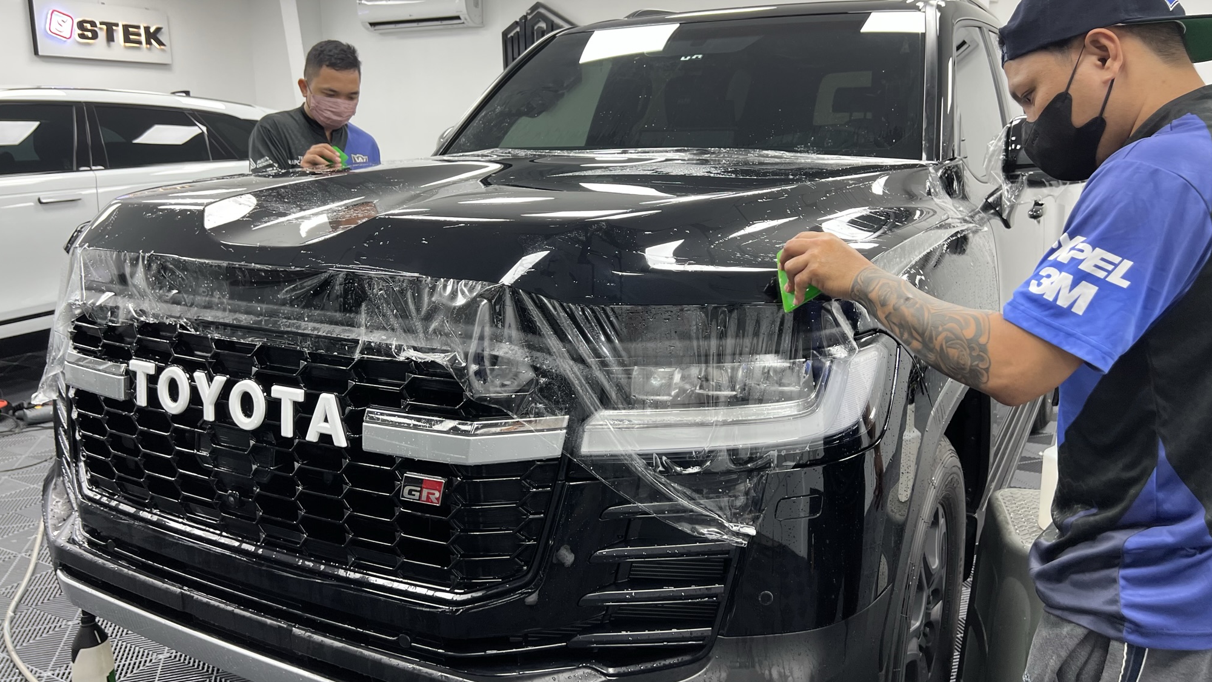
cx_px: 618
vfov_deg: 40.2
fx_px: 932
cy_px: 330
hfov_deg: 66.1
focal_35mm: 29
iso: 64
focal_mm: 5.7
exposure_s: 1/60
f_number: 1.5
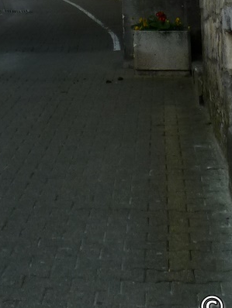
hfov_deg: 12.9
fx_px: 1009
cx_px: -21
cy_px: -252
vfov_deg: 15.0
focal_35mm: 113
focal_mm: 5
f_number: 4
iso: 80
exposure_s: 1/500
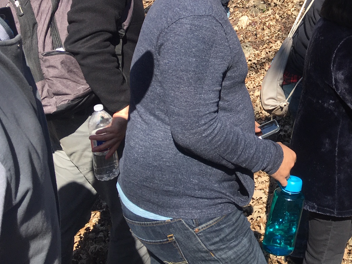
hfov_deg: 30.6
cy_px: 0
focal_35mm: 59
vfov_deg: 23.7
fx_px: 600
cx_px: 345
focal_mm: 4.15
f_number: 2.2
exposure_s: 1/801
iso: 25
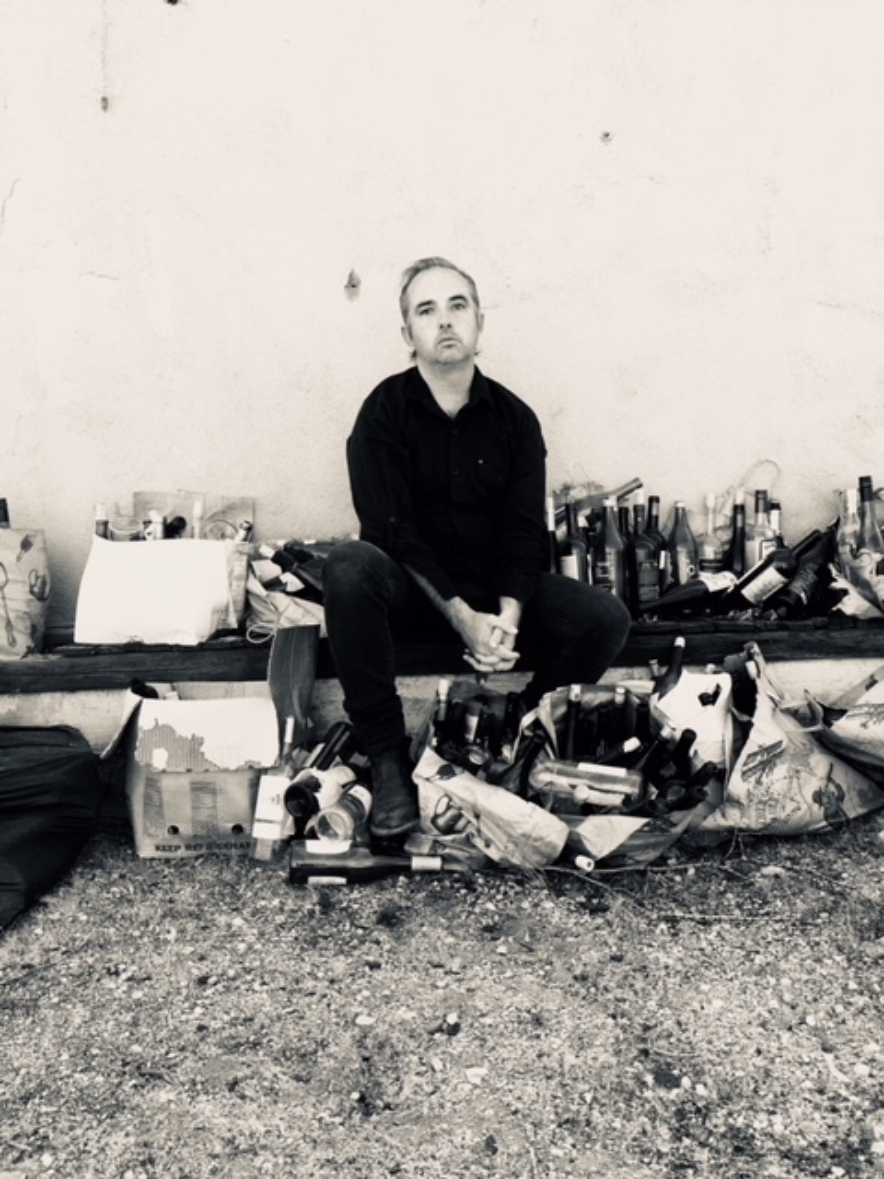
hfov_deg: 48.2
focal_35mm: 29
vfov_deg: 61.7
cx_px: 442
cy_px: 590
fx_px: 987
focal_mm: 4.15
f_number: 2.2
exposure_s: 1/120
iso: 25
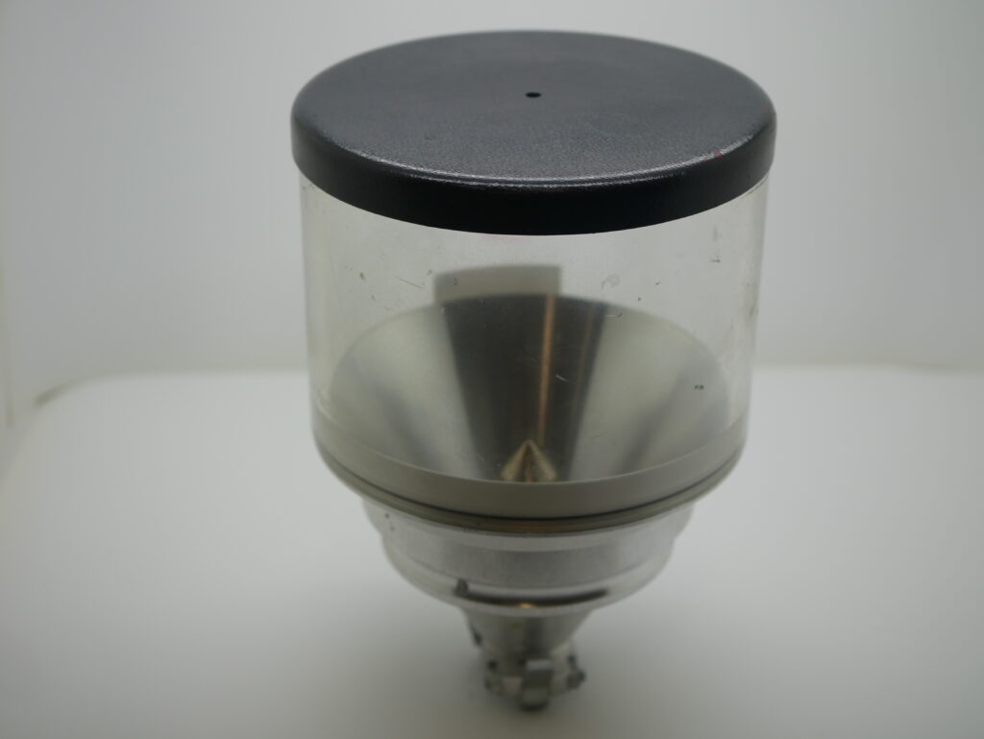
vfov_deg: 24.4
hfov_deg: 32.2
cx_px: 492
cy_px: 370
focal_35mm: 60
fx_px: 1706
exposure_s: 1/200
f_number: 3.5
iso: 200
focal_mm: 30
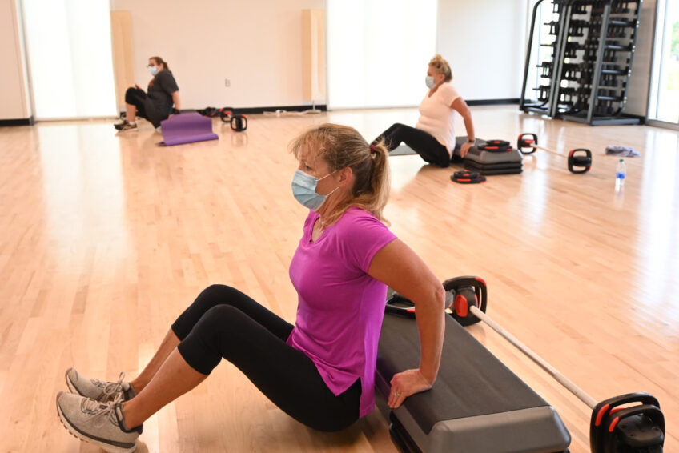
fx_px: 736
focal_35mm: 39
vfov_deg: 34.2
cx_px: 340
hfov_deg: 49.5
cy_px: 226
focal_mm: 26
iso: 800
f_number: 4.5
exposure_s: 1/125
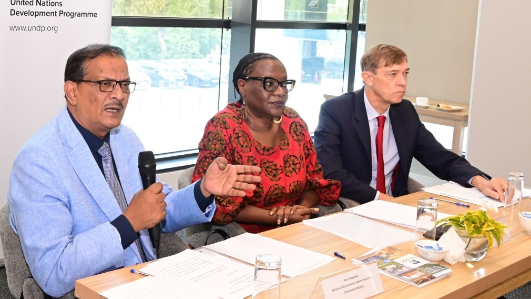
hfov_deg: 58.0
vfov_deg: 34.5
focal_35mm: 34
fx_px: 479
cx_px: 267
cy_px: 120
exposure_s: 1/160
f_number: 11
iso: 5000
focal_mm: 32
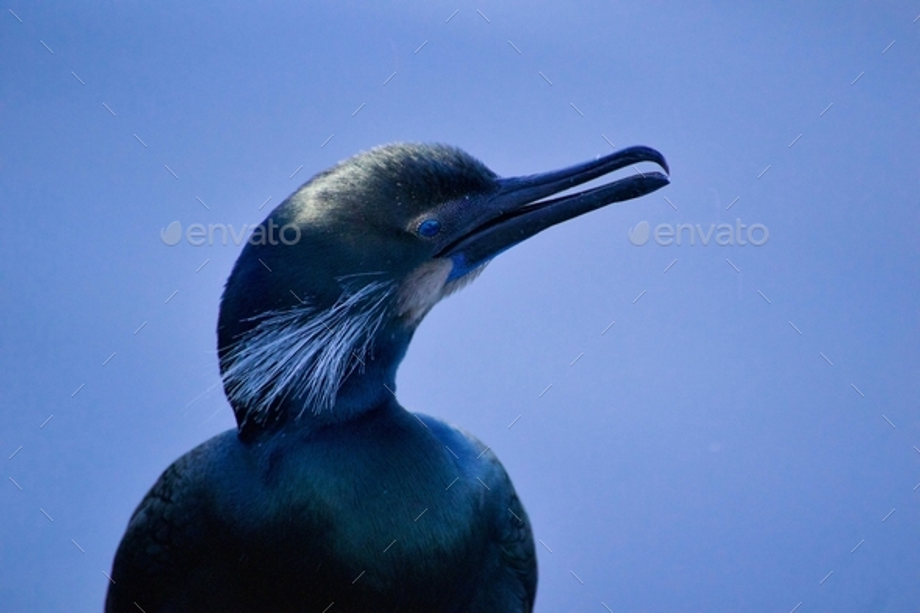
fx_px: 11496
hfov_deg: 4.6
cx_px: 460
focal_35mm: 450
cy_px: 306
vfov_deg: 3.1
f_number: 5.6
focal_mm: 300
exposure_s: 1/2000
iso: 2000
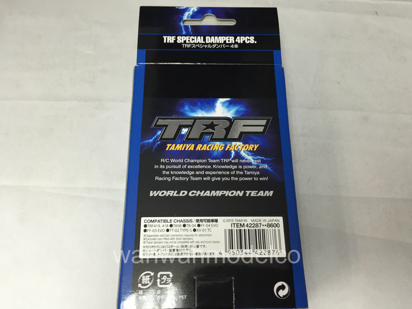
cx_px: 206
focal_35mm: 29
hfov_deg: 61.7
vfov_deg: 48.2
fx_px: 345
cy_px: 154
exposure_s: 1/33
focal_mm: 4.15
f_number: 2.2
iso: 80
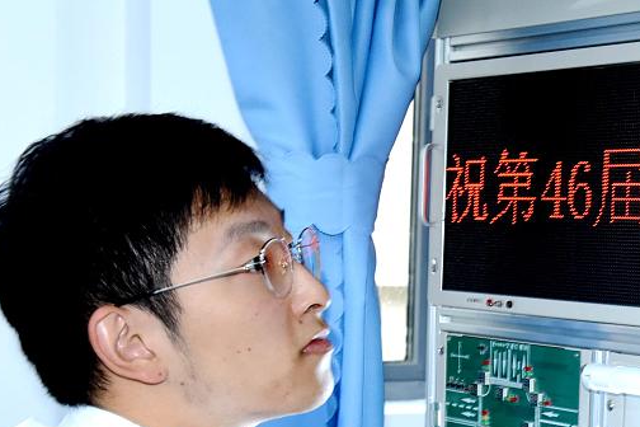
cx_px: 648
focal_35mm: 81
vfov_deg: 16.5
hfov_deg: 23.9
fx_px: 1440
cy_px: 426
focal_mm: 34
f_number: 6.3
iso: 2200
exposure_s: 1/125
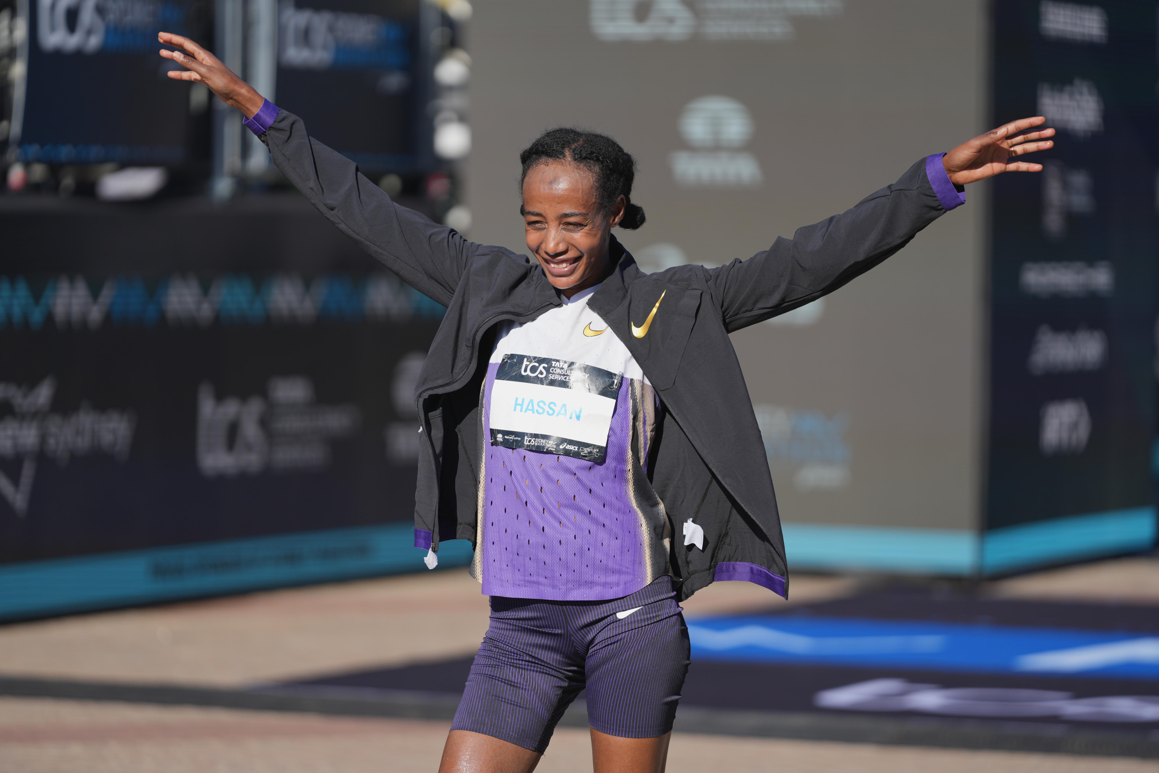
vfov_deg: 8.2
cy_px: 386
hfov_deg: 12.2
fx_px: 5408
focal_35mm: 168
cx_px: 580
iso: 125
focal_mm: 168
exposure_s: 1/2500
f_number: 2.8
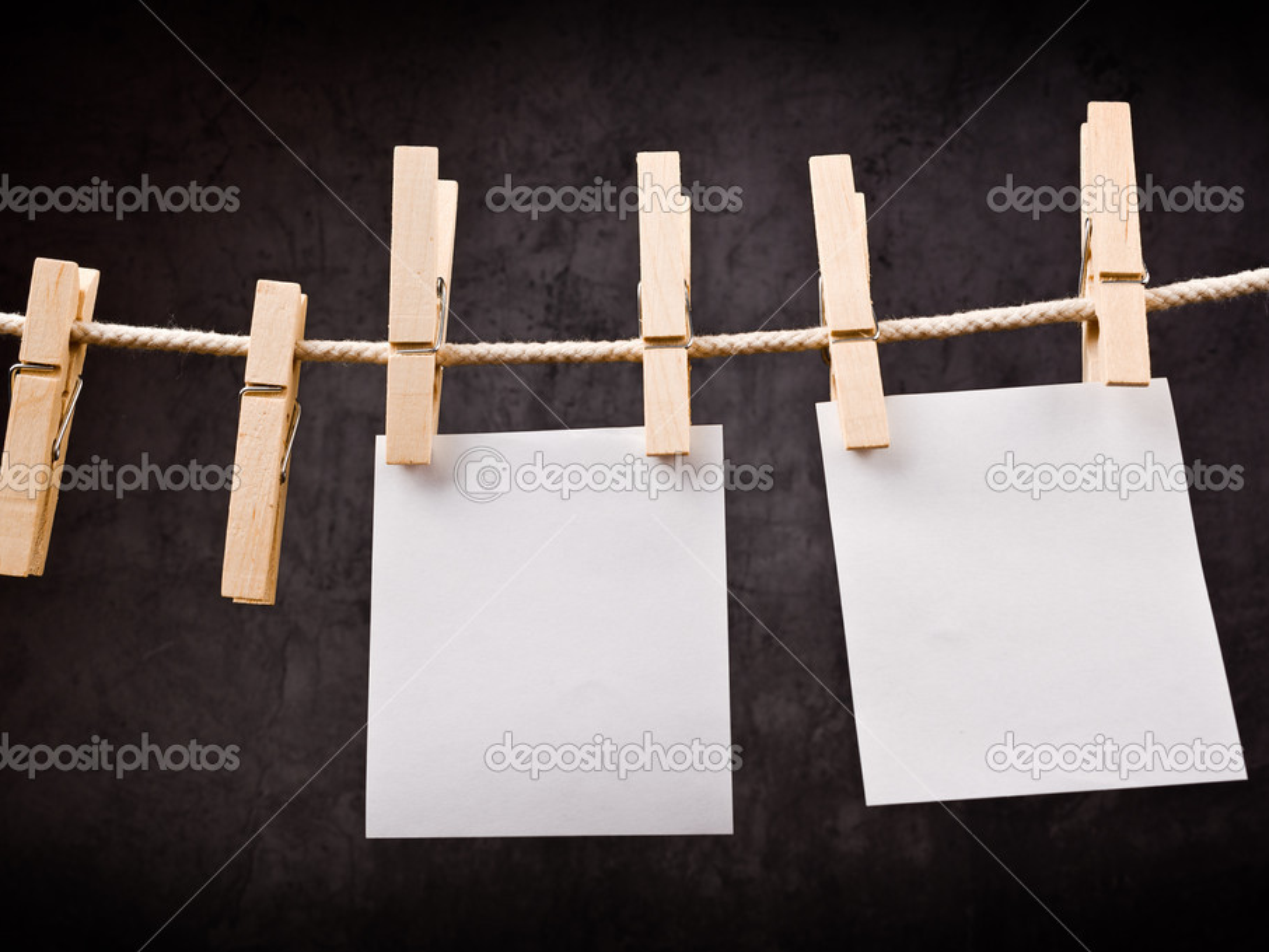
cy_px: 477
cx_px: 614
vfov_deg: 37.7
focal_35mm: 38
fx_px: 1393
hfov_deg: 49.0
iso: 50
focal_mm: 35
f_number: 10
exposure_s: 1/60
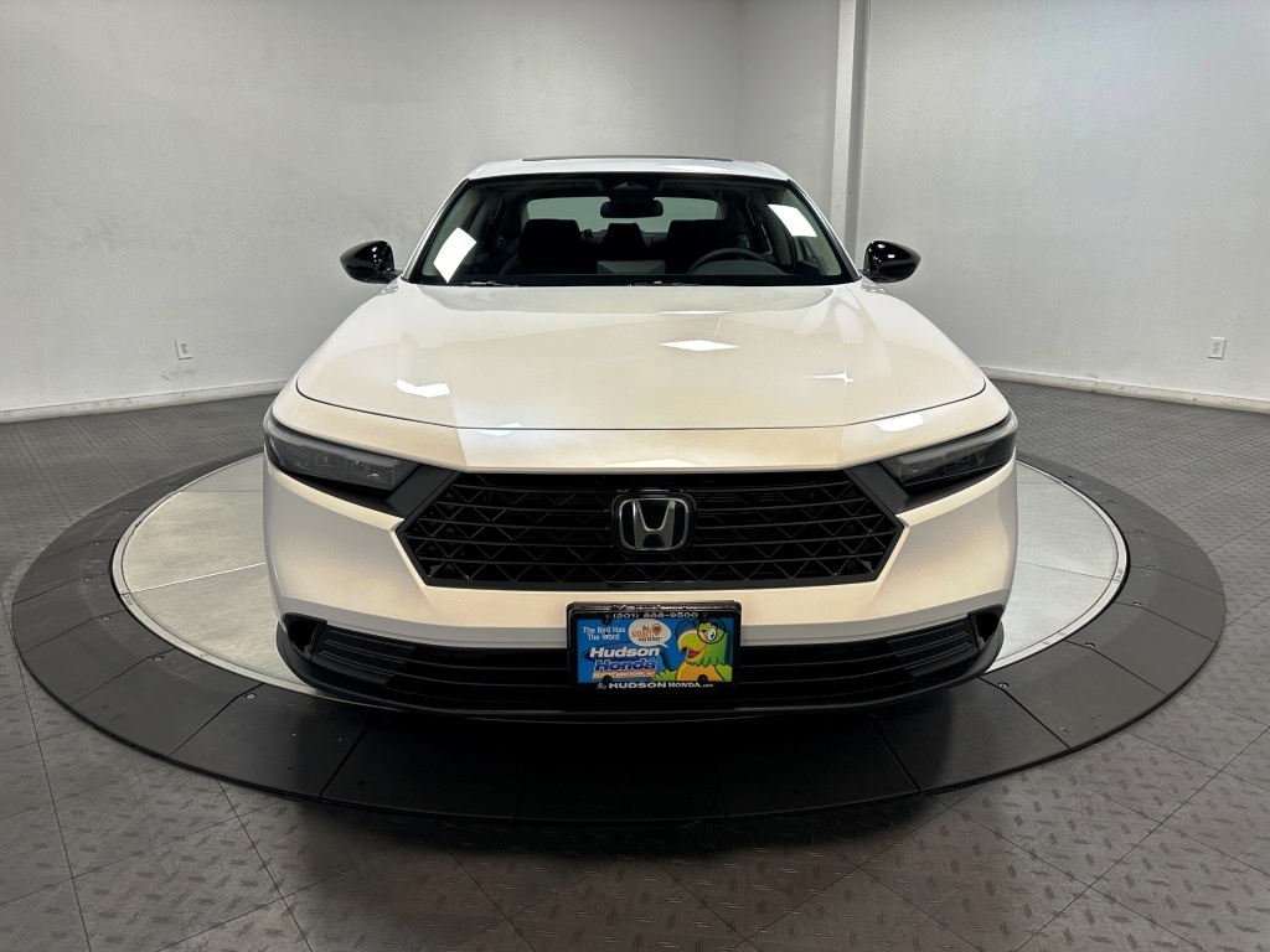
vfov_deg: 56.8
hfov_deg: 71.6
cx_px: 635
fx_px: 881
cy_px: 476
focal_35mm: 24
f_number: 1.78
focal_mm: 6.86
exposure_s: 1/60
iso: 125
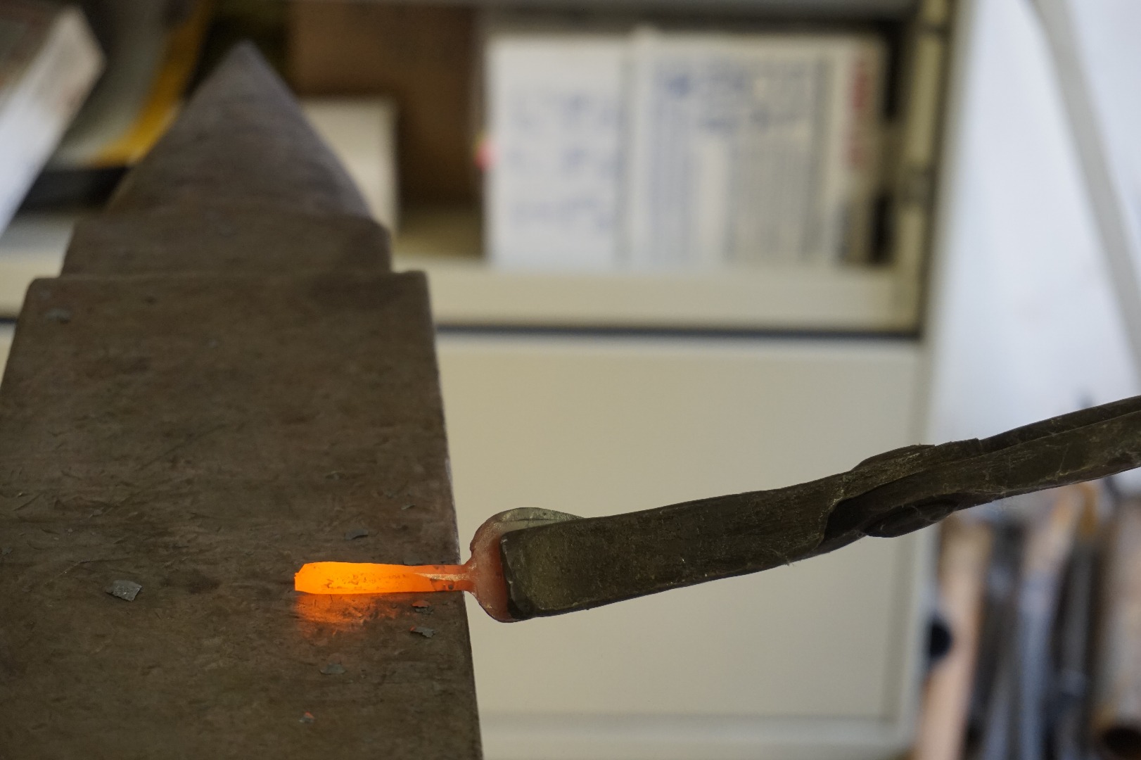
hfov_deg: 27.0
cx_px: 570
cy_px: 380
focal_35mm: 75
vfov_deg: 18.2
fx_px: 2376
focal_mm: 50
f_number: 5.6
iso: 1000
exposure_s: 1/80
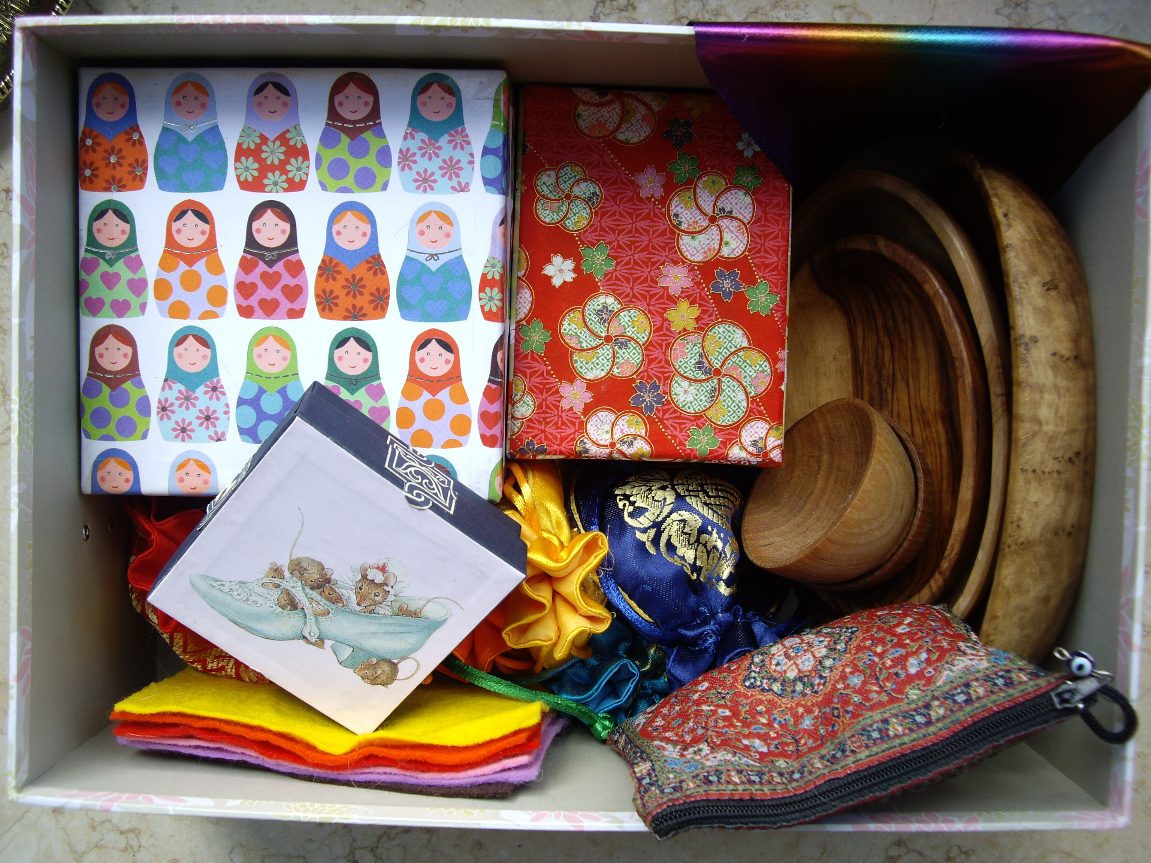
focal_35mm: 38
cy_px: 432
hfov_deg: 49.0
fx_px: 1264
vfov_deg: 37.7
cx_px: 576
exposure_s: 1/80
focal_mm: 7.9
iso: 100
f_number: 2.8
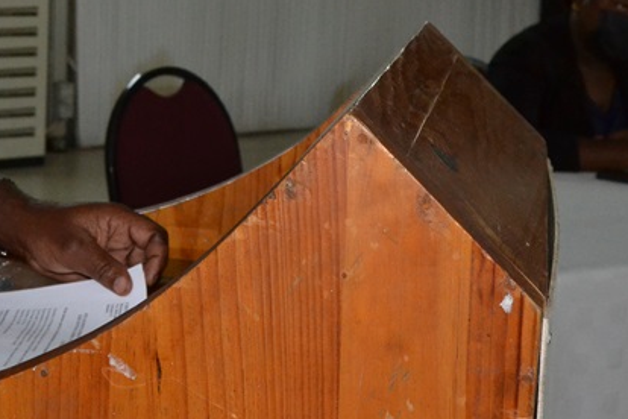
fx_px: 1552
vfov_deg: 15.1
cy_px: -7
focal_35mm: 89
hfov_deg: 22.6
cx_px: 137
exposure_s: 1/60
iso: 1600
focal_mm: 24
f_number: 5.6
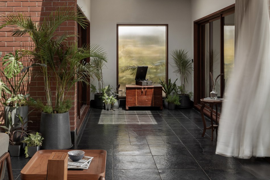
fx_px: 320
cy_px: 62
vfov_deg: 31.2
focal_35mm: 43
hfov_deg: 45.7
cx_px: 123
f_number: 10
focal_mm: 31.5
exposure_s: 1/6
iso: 125
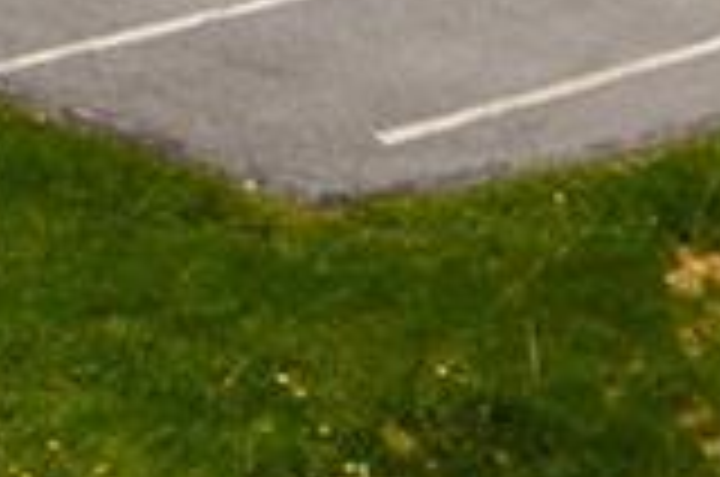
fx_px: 1916
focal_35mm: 96
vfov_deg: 11.0
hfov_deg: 20.8
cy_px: -810
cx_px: 45
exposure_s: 1/200
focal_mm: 10
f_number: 10
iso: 100
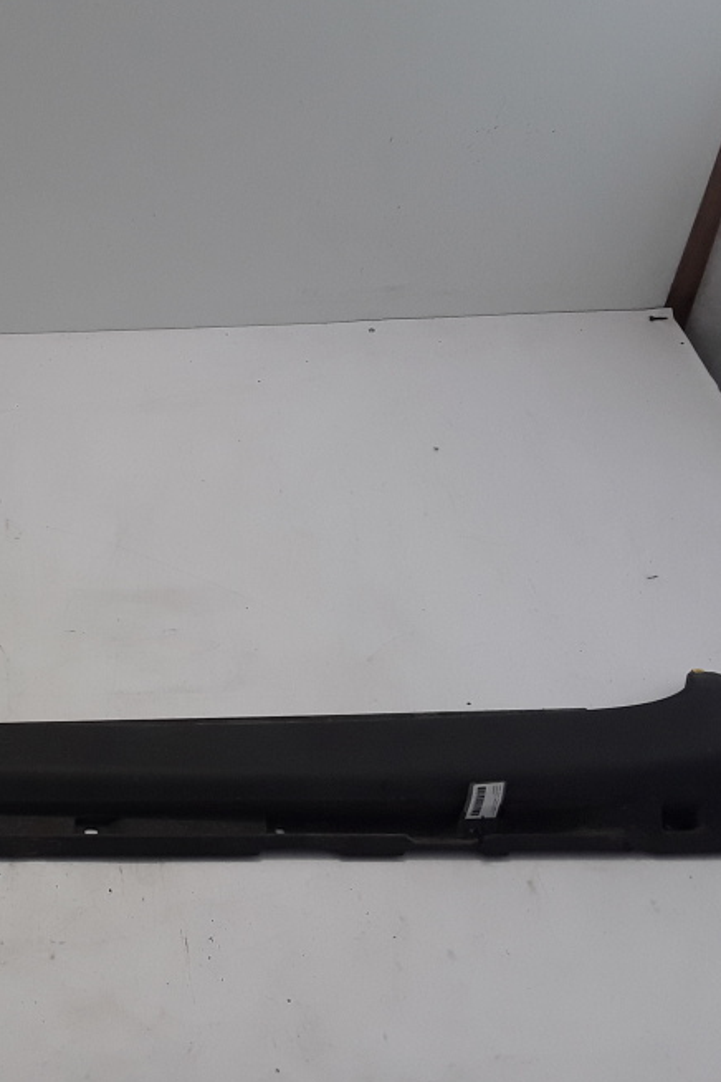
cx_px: -7
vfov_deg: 44.5
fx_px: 1322
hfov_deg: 28.5
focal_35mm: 44
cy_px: 548
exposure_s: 1/30
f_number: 1.9
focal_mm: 2.91
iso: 40
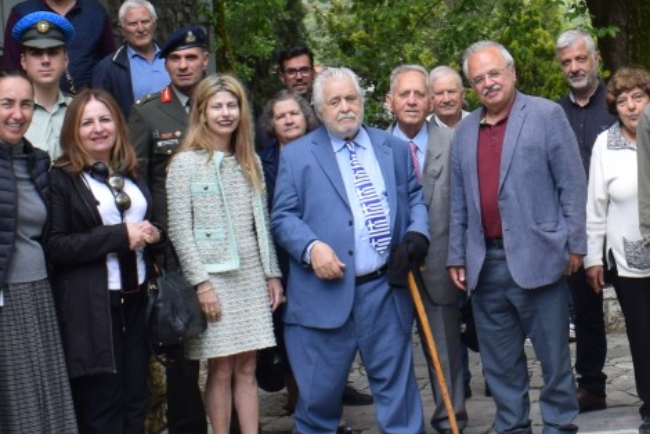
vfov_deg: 14.5
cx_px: 595
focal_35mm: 93
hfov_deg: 21.4
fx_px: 1680
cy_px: 28
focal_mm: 18
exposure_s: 1/200
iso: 400
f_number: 7.1
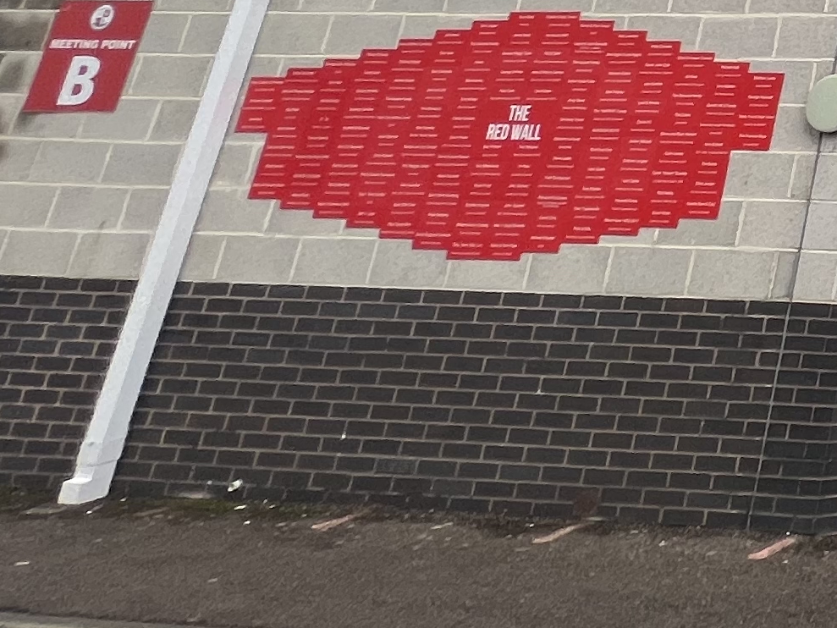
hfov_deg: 21.3
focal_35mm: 53
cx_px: 1552
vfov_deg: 21.9
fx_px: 1282
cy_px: -361
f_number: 1.8
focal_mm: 1.57
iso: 32
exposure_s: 1/1531
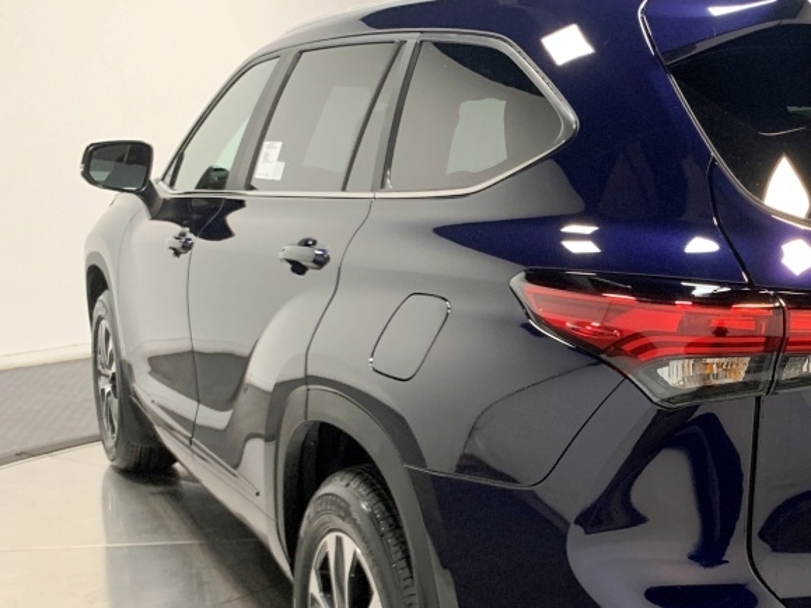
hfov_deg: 39.1
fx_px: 1077
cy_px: 426
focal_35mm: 46
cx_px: 688
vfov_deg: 31.2
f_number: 1.8
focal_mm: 4.25
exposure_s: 1/40
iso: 400
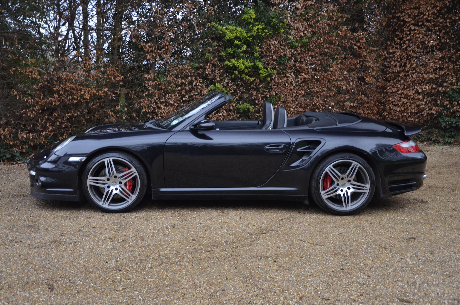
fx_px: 497
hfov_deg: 49.6
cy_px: 152
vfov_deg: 34.1
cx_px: 230
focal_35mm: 39
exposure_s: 1/60
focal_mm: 26
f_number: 4
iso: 800
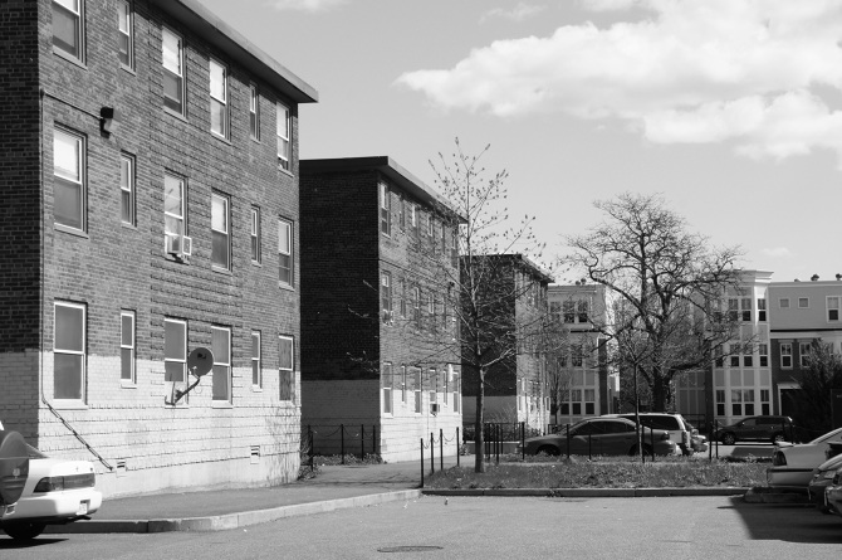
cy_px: 280
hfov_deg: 27.6
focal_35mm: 74
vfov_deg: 18.5
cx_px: 421
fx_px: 1717
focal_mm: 49
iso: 200
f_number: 13
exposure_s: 1/160
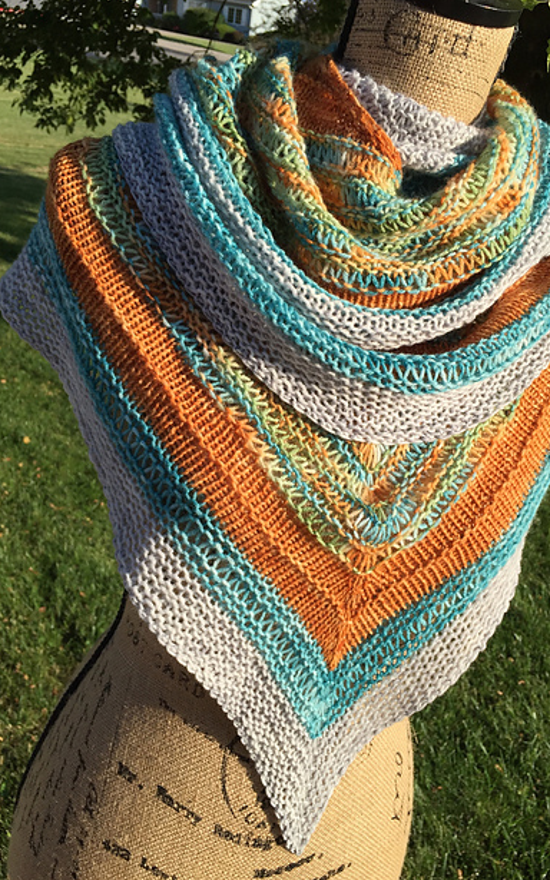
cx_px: 311
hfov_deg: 39.3
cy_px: 436
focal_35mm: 32
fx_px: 768
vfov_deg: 59.7
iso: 32
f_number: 2.2
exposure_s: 1/1647
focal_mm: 4.15
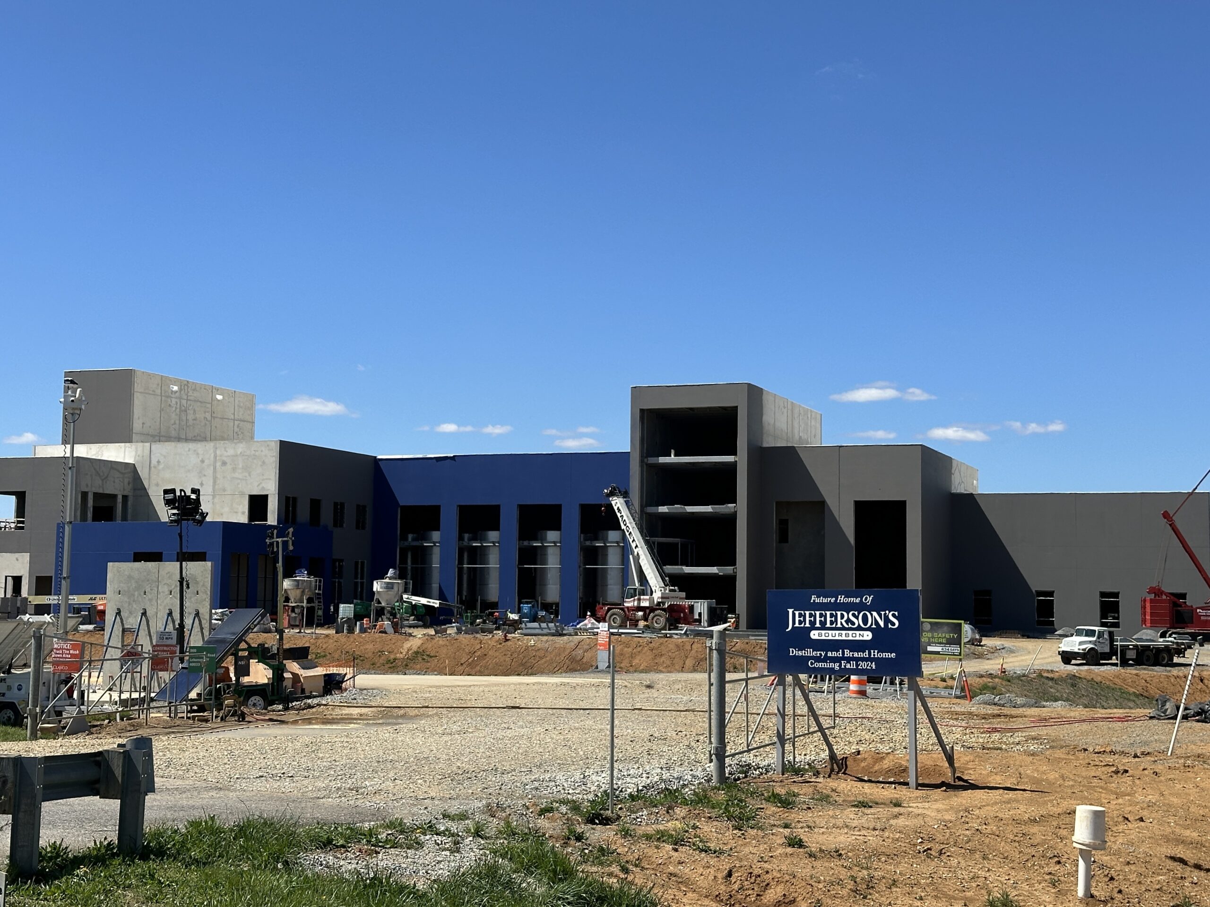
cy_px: 454
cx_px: 605
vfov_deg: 30.3
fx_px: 1678
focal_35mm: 48
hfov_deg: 39.7
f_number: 1.78
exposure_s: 1/4566
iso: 64
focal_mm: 6.86
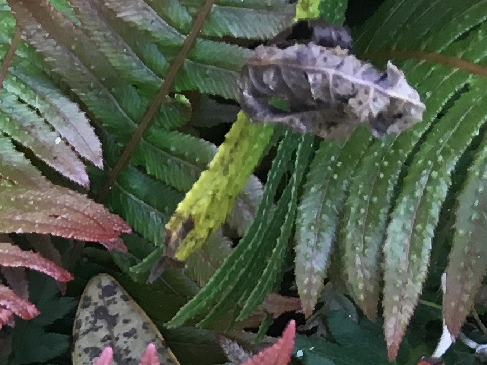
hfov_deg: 12.9
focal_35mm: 134
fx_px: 1884
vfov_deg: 10.0
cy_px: 794
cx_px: -481
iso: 32
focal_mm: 4.15
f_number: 2.2
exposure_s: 1/33
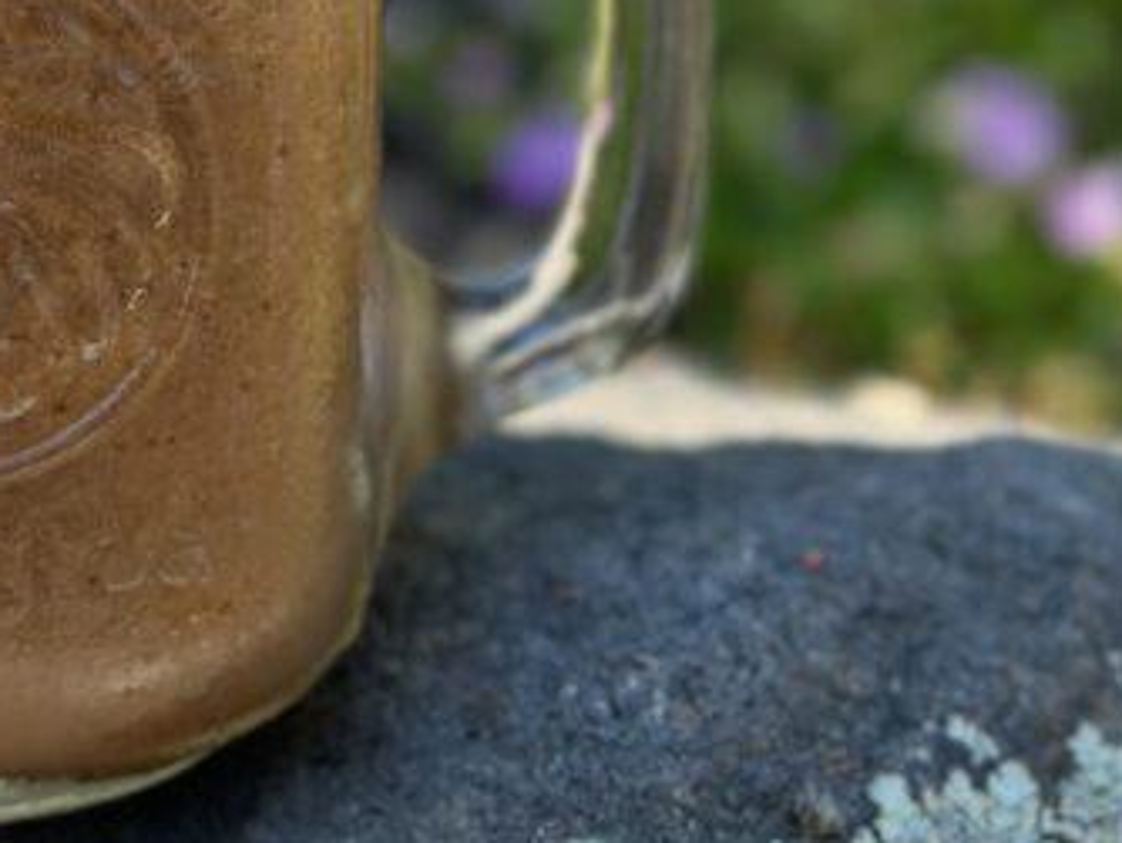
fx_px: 4768
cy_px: -655
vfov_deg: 9.6
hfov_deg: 13.2
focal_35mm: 147
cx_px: -94
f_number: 1.78
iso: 80
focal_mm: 6.86
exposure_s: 1/541
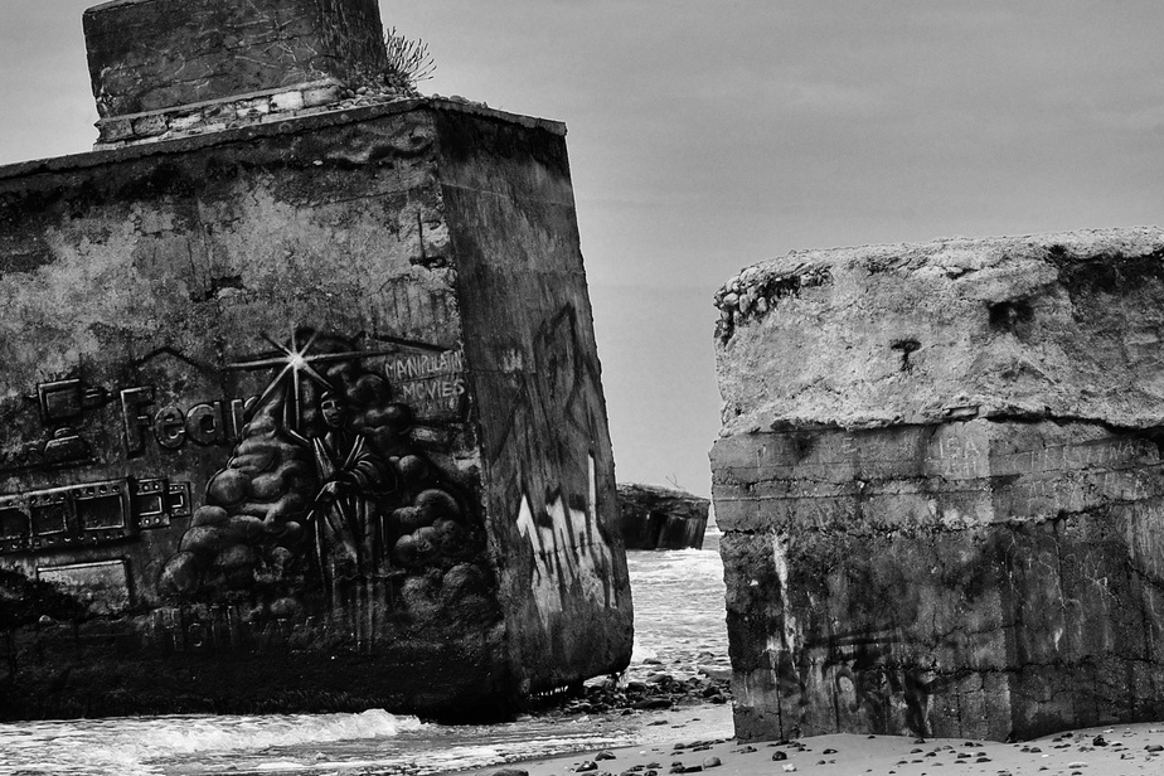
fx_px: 4817
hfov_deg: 13.8
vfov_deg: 9.2
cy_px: 359
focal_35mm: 149
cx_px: 559
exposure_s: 1/500
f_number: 11
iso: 640
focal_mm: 85
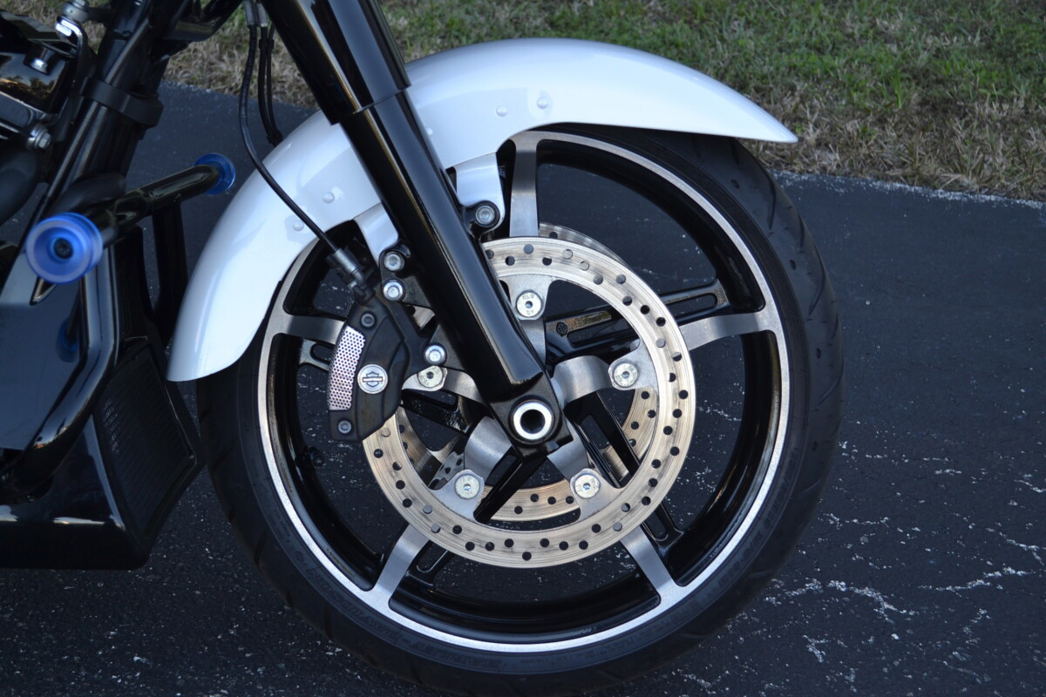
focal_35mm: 54
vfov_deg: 25.1
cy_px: 348
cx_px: 523
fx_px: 1569
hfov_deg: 36.9
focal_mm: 36
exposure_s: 1/125
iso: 200
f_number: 5.6
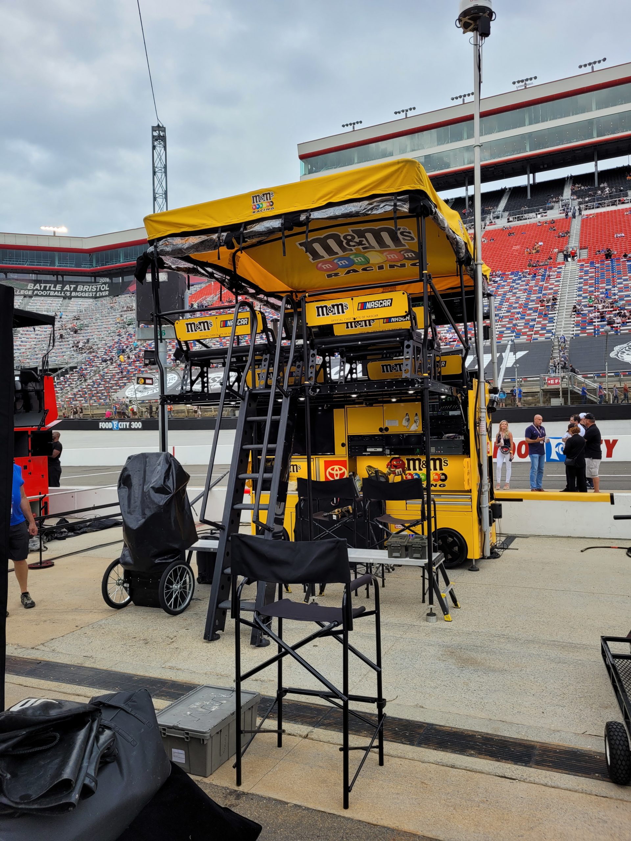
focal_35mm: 26
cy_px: 420
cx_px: 316
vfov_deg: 67.3
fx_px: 632
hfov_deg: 53.1
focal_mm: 5.4
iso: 40
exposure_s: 1/205
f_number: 1.8
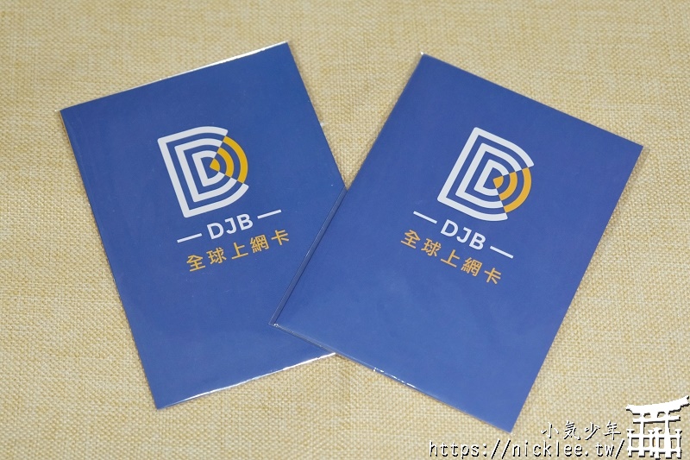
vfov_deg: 17.3
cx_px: 345
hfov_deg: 25.7
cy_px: 230
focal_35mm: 79
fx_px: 1514
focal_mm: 52.4
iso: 3200
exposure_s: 1/60
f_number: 4
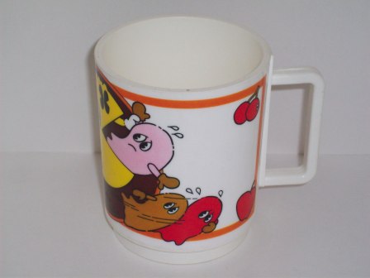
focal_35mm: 92
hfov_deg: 21.3
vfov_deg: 16.1
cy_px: 139
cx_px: 185
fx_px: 983
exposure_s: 1/80.3
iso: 160
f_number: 4.7
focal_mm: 15.3
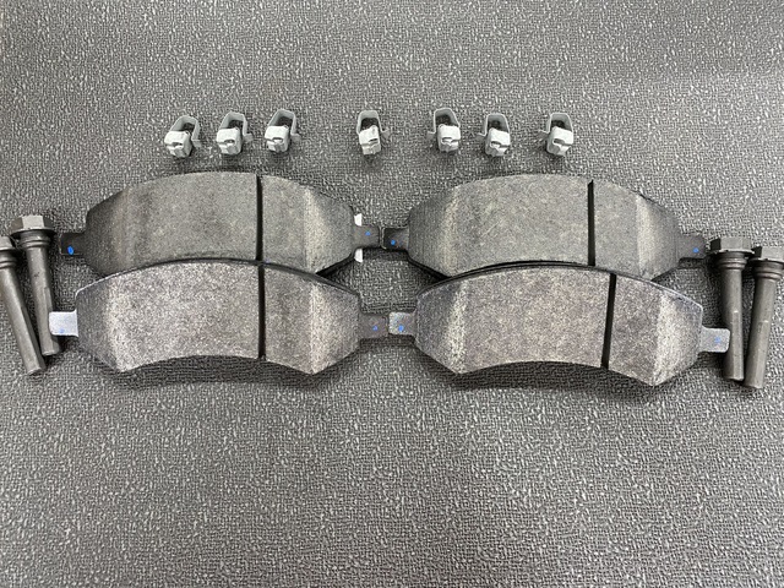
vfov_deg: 53.1
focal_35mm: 26
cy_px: 294
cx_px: 392
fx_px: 589
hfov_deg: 67.3
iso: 400
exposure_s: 1/60
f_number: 1.8
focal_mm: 4.25
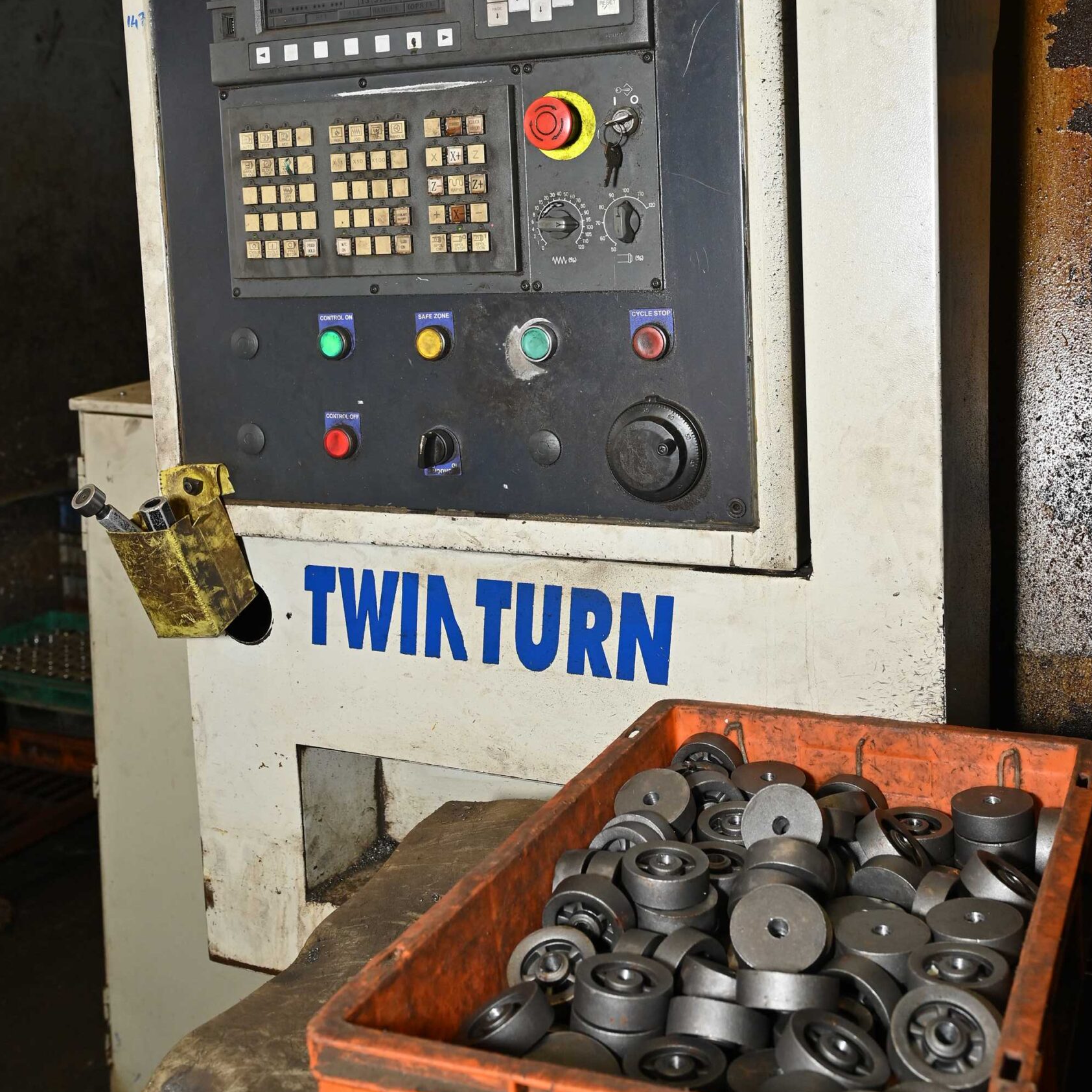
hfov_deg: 41.9
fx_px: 1428
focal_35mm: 40
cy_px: 361
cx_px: 547
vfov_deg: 41.3
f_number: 6.3
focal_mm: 31
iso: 640
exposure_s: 1/160
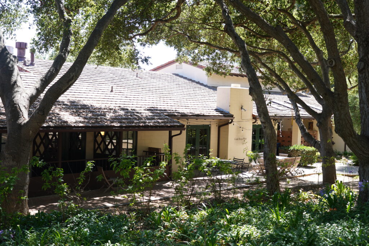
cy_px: 123
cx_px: 184
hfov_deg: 41.1
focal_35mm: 48
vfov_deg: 28.1
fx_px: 492
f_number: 4
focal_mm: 48
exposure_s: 1/160
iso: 125
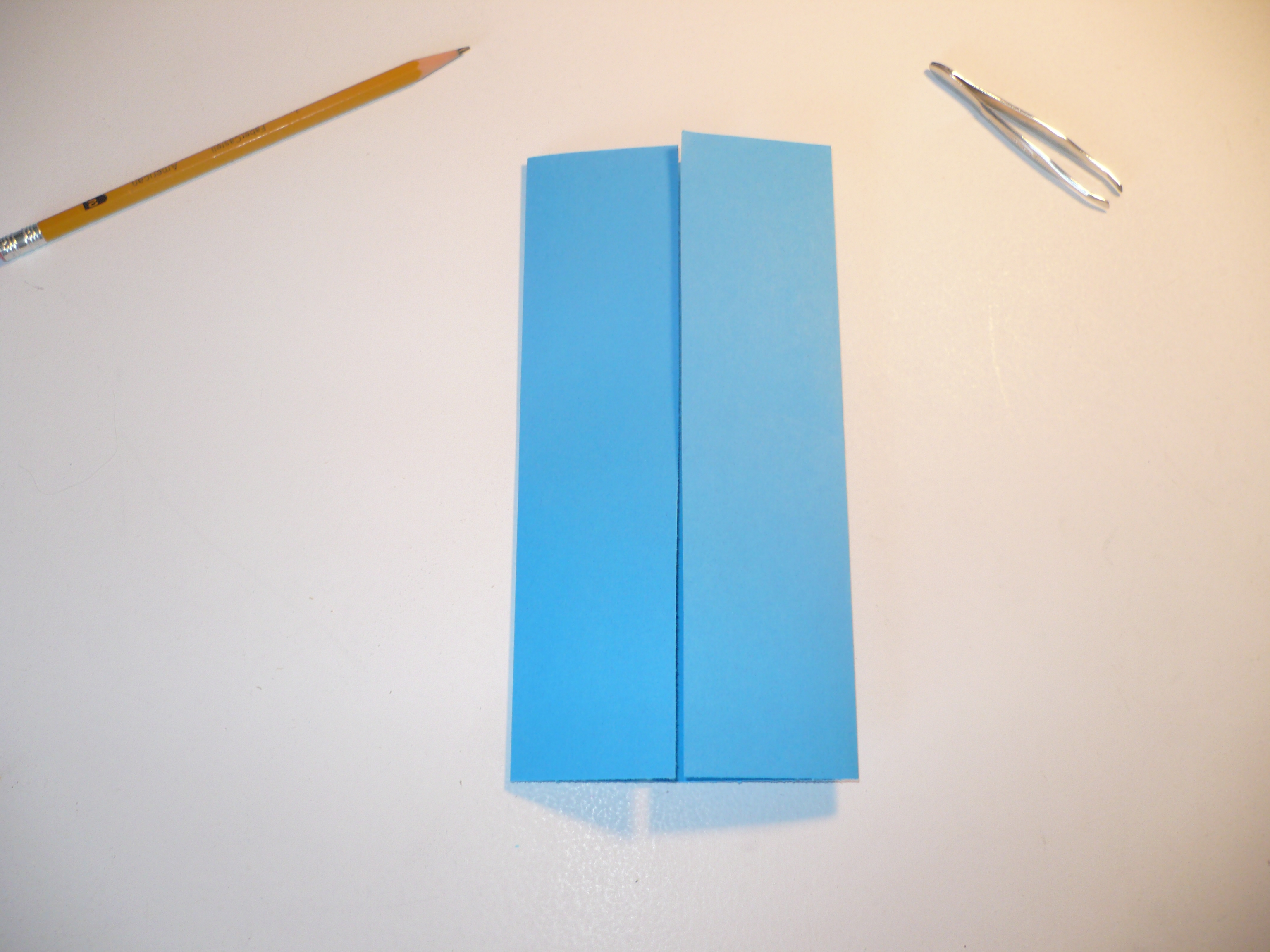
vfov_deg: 40.7
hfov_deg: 52.6
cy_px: 476
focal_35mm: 35
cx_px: 635
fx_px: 1284
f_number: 2.8
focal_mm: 5.8
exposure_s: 1/30
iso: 100
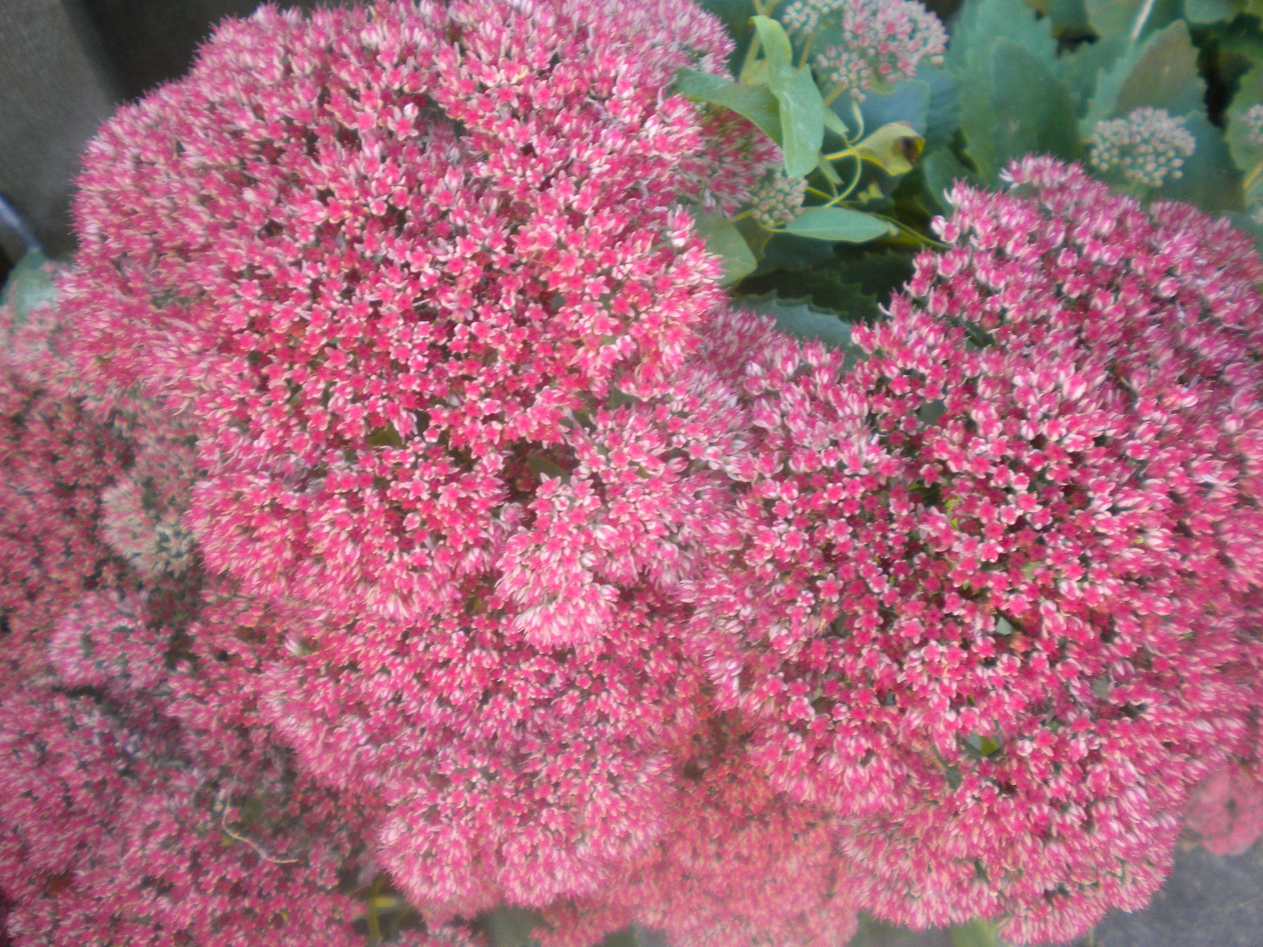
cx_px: 632
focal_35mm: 35
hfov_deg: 52.6
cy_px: 474
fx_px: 1277
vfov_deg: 40.7
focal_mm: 6.3
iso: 148
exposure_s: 1/60
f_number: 3.1
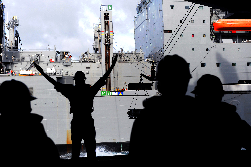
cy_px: 84
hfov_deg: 34.5
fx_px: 404
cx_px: 126
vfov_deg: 23.4
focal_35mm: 58
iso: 1600
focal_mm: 58
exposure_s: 1/2000
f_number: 5.6
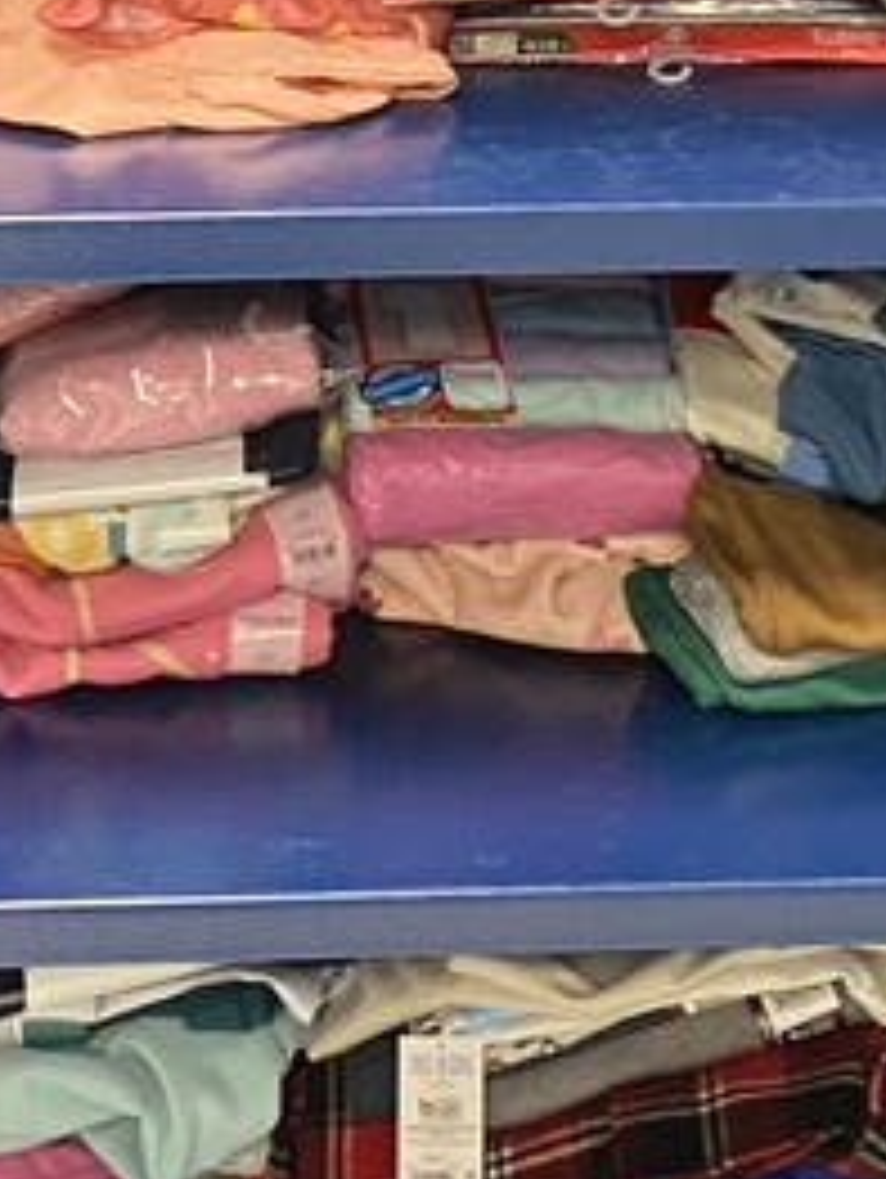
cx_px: 425
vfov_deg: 15.5
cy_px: -351
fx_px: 4123
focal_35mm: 121
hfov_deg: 12.3
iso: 400
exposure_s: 1/40
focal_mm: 4.25
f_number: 1.8
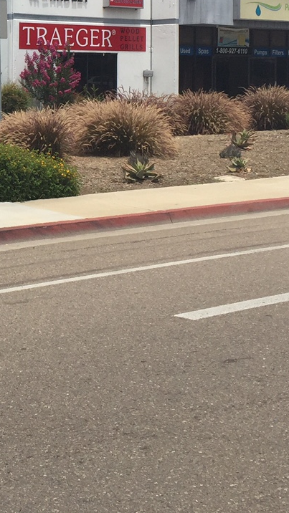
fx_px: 980
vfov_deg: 28.5
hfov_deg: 16.0
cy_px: 75
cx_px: -72
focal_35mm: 72
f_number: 2.2
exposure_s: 1/3597
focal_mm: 4.15
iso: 32
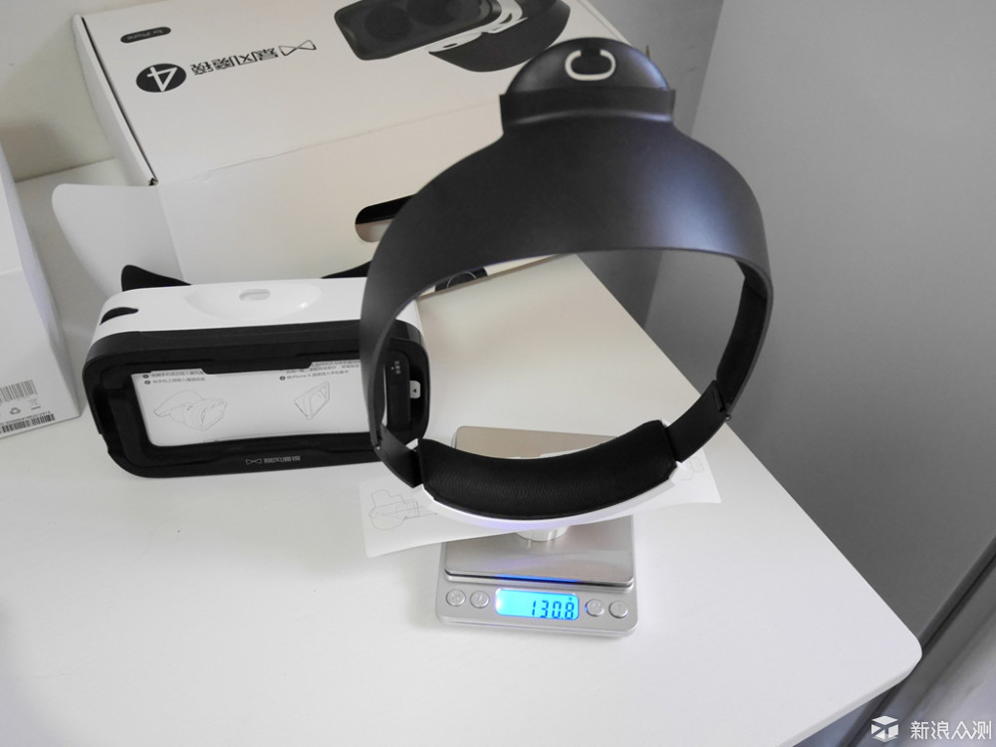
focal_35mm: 36
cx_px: 498
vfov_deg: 39.7
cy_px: 374
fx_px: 1036
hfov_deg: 51.4
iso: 2000
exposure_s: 1/60
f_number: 4.2
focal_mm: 18
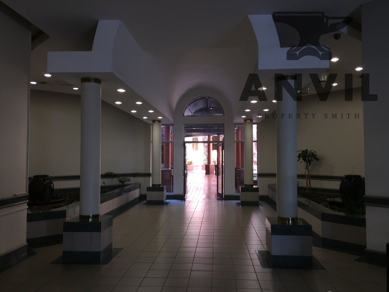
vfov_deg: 48.2
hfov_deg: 61.7
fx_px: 326
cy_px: 146
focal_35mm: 29
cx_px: 194
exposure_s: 1/33
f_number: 2.2
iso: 64
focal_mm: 4.15
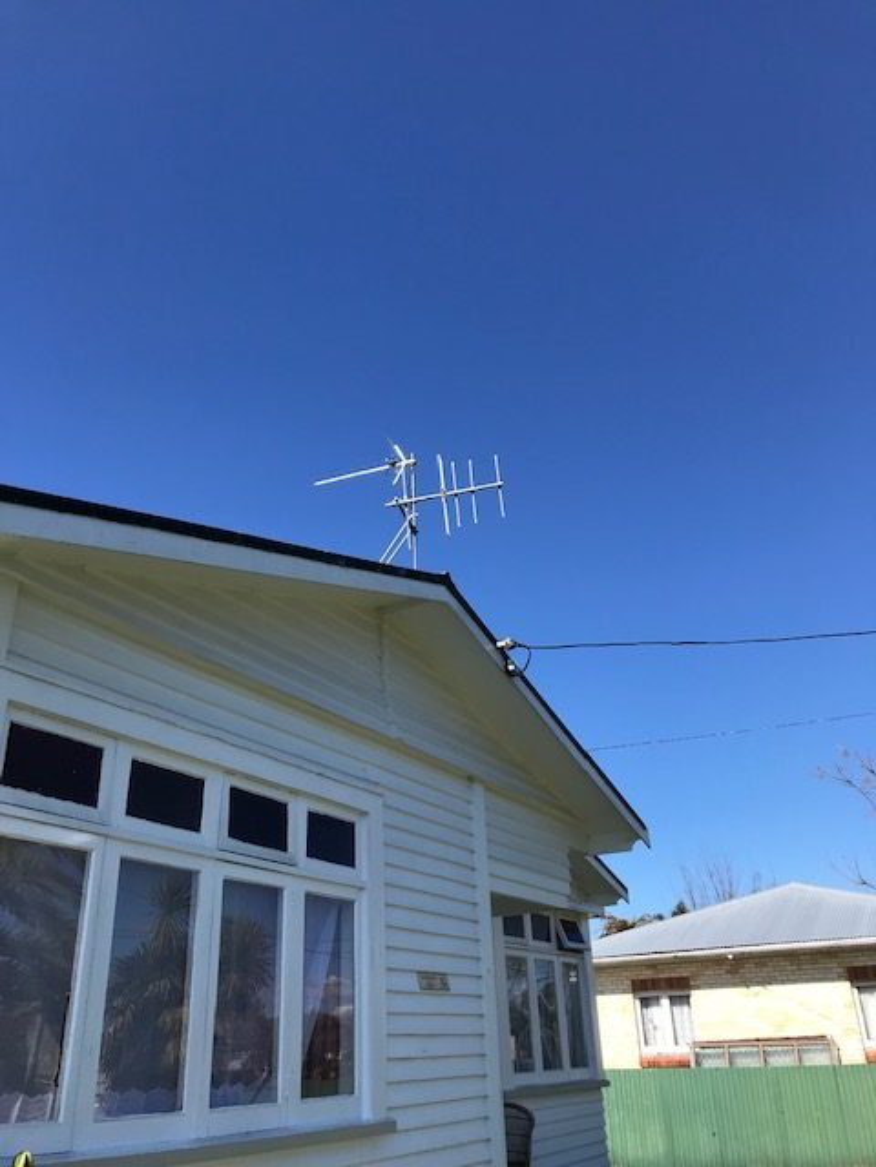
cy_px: 584
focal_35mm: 28
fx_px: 945
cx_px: 438
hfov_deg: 49.7
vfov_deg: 63.4
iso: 20
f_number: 1.8
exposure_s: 1/1953
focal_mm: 3.99
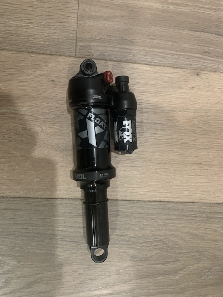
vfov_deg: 67.3
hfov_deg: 53.1
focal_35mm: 26
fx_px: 223
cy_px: 148
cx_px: 112
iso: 400
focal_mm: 4.25
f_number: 1.8
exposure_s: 1/30
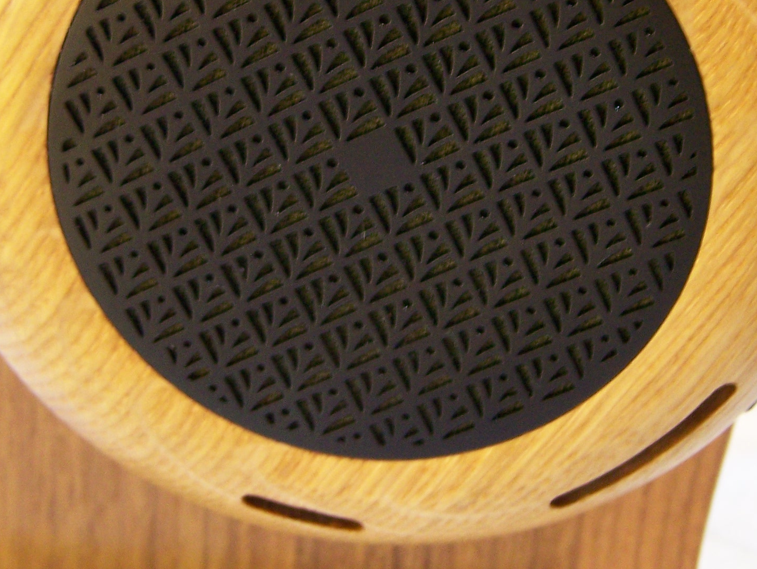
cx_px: 420
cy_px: 188
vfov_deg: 19.6
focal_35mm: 75
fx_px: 1641
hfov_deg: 26.0
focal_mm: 6.3
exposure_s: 1/8
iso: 200
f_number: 2.8
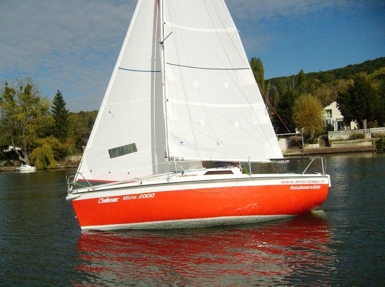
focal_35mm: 35
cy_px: 144
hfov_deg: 52.7
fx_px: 388
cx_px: 192
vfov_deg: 40.5
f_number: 7.1
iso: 200
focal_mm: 5.8
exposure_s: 1/1500
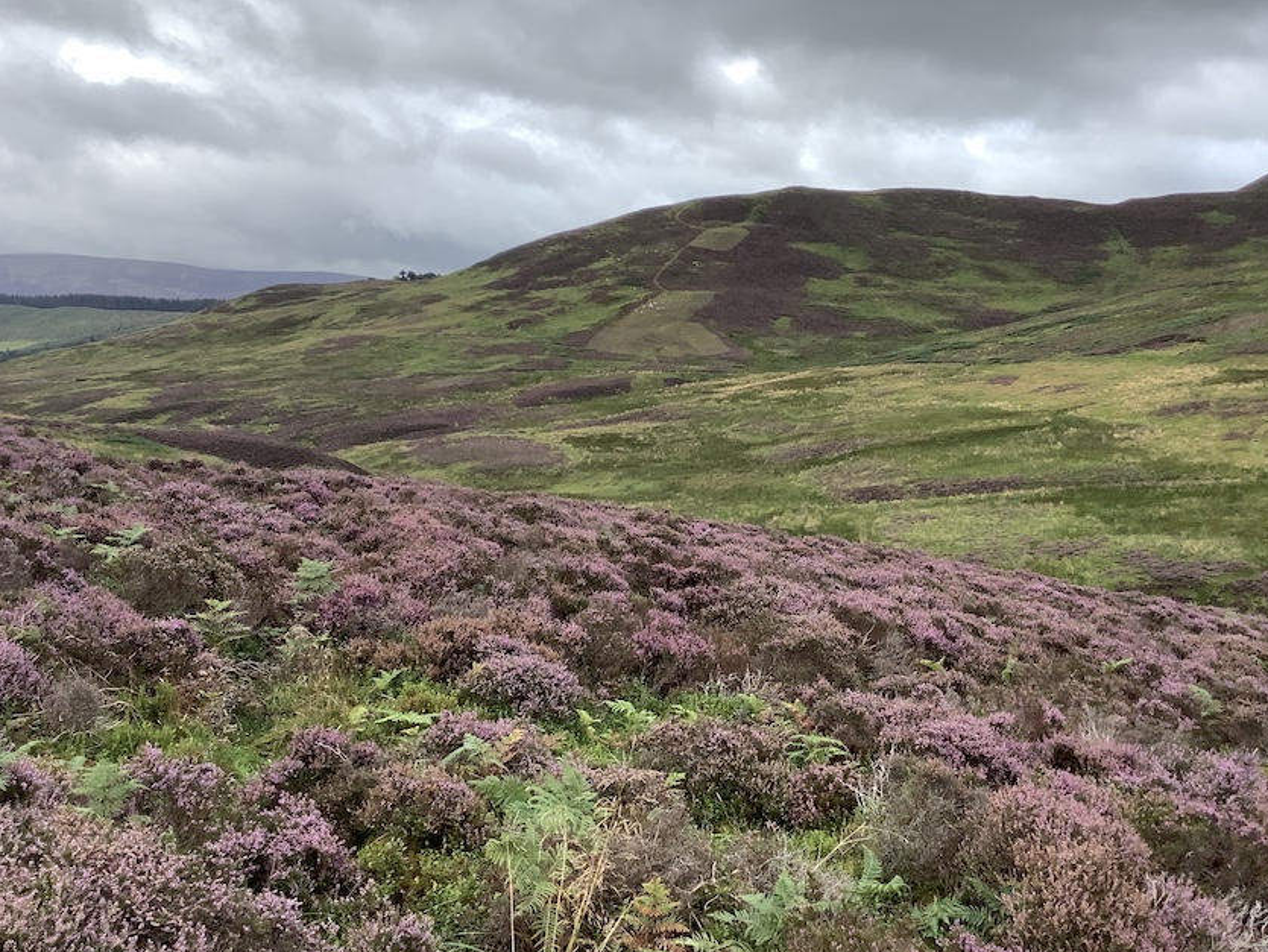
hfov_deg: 48.9
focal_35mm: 38
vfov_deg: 37.7
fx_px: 1393
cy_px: 436
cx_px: 679
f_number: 2.4
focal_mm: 3.3
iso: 25
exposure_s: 1/394
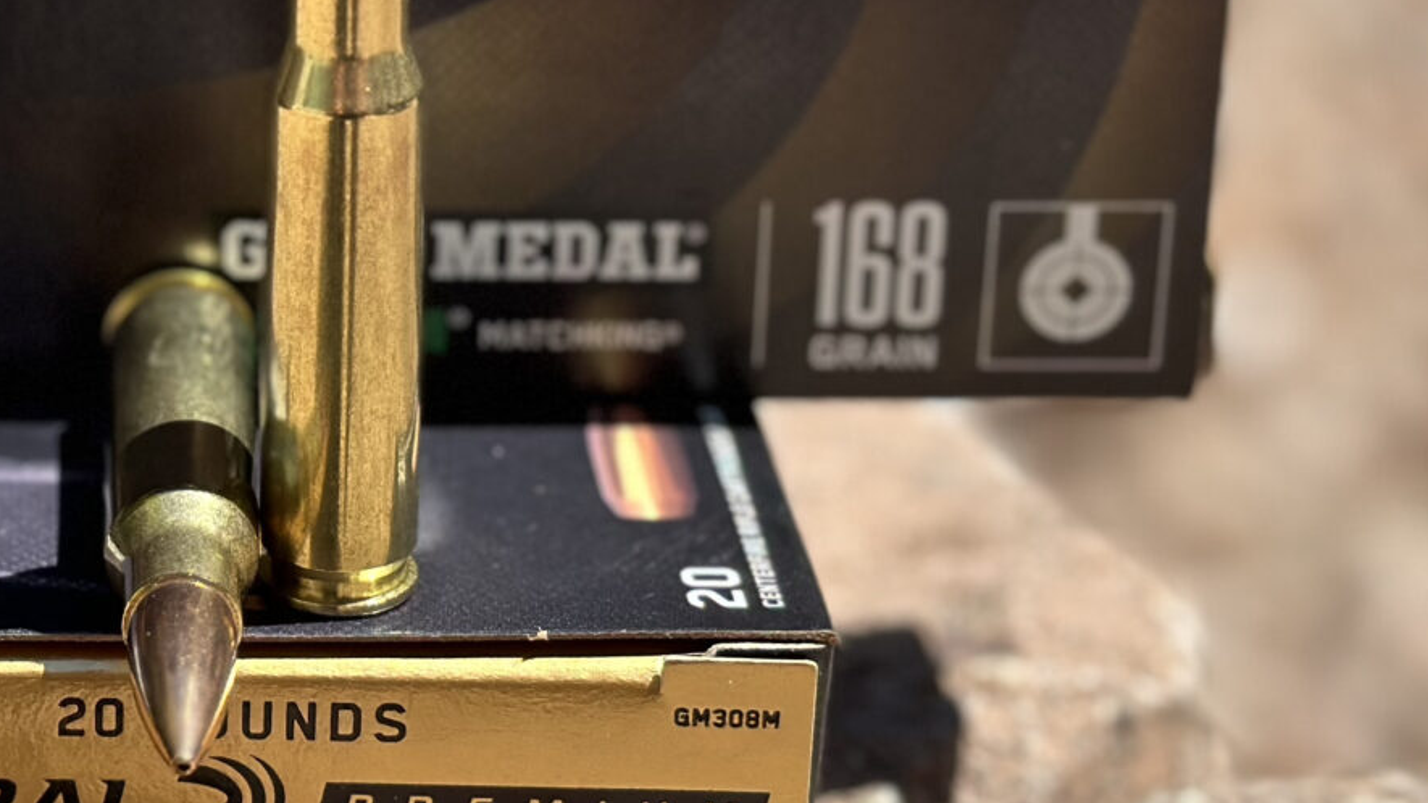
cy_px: 176
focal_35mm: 121
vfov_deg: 10.0
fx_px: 4582
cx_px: 161
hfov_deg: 17.5
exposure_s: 1/3876
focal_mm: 6.86
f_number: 1.78
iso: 100
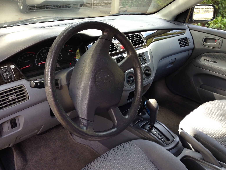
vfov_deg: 41.8
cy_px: 83
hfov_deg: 54.0
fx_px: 222
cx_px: 111
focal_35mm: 34
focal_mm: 4.12
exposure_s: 1/40
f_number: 2.4
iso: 50
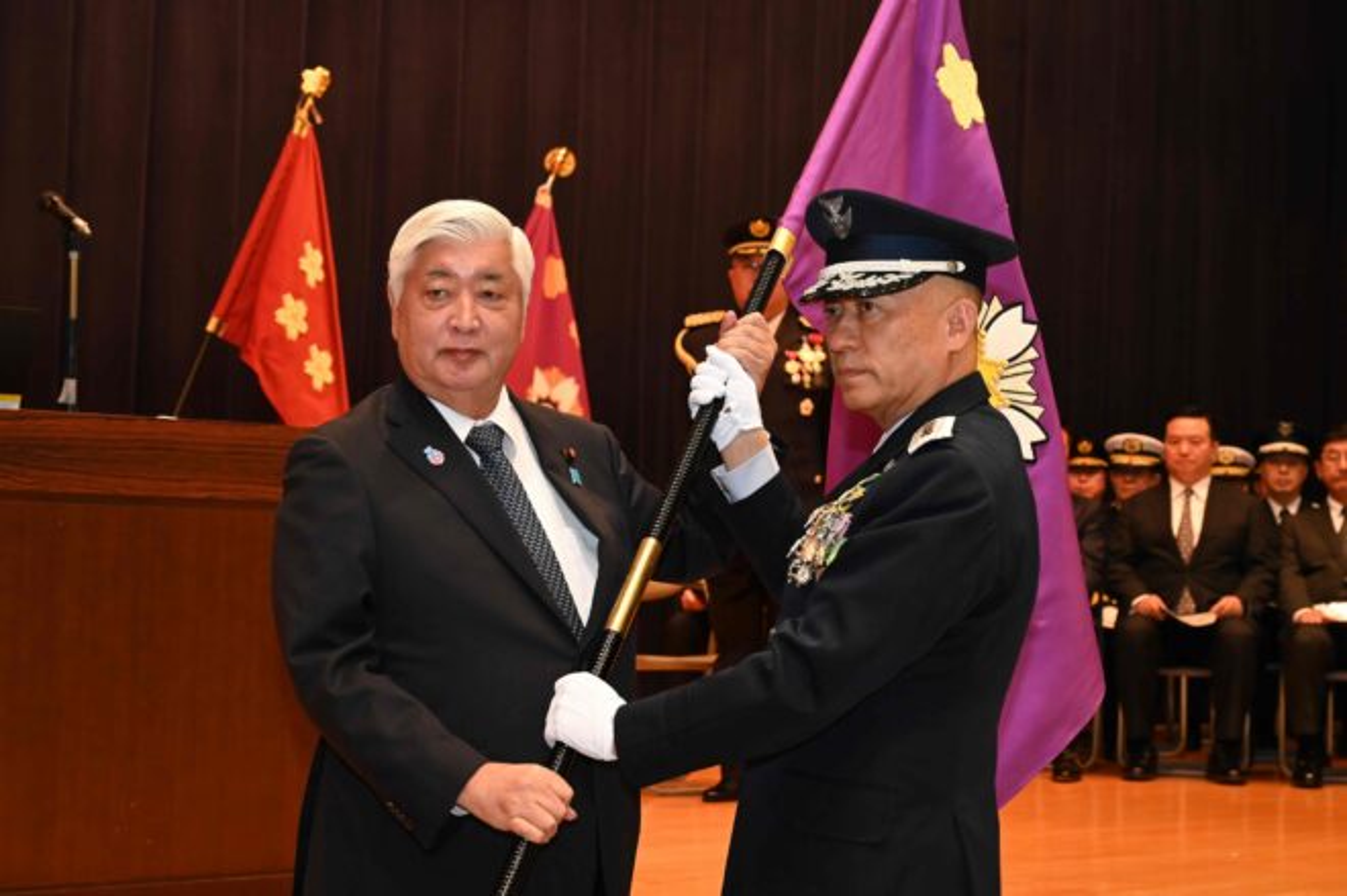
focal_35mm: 60
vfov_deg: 22.6
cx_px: 674
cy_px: 448
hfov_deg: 33.4
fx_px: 2243
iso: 4000
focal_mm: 60
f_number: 6.3
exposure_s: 1/125
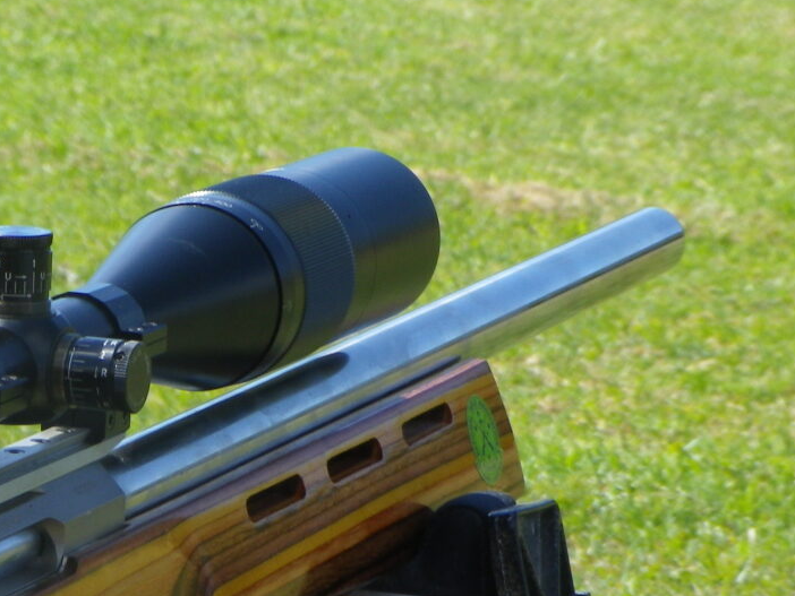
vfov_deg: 6.3
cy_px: 526
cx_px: 87
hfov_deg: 8.4
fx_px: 5376
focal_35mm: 234
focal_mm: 19.1
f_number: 5.1
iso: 80
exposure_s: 1/200
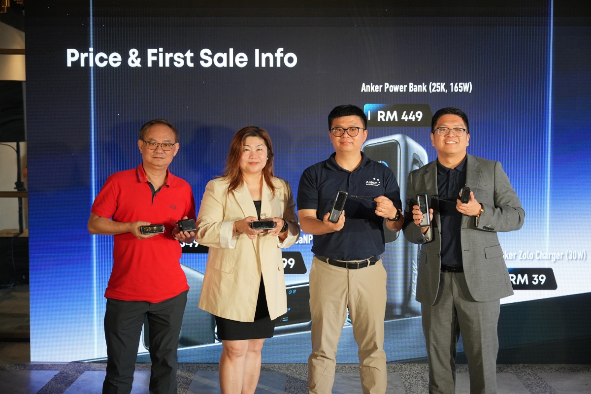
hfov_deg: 39.6
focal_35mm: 50
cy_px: 197
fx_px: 821
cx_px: 296
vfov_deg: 27.0
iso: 1250
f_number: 4
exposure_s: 1/160
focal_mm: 50
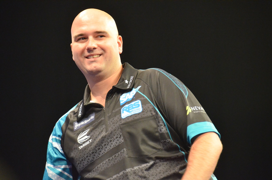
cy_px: 90
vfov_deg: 4.6
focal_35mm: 300
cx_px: 136
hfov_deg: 6.9
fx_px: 2262
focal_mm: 200
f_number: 5.6
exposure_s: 1/100
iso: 5000
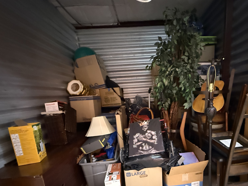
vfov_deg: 66.9
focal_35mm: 19
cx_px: 149
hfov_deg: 83.6
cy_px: 123
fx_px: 136
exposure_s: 1/30
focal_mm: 2.22
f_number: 2.2
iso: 1600
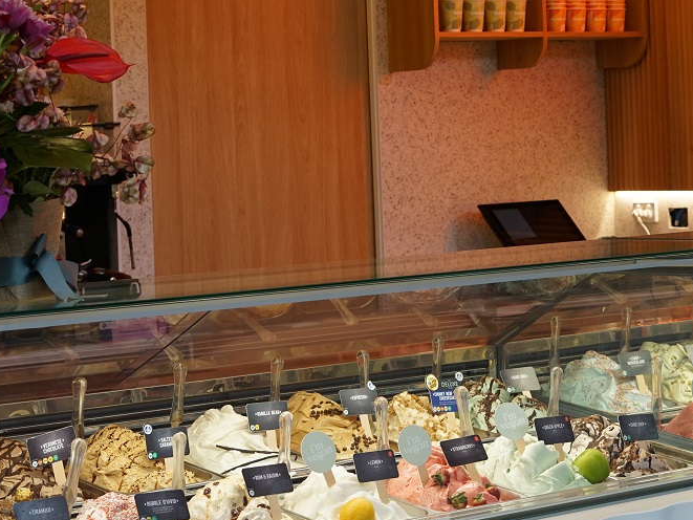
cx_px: 522
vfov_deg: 13.4
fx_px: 2183
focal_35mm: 109
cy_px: 37
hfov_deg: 17.9
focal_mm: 50
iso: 500
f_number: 4
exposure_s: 1/160
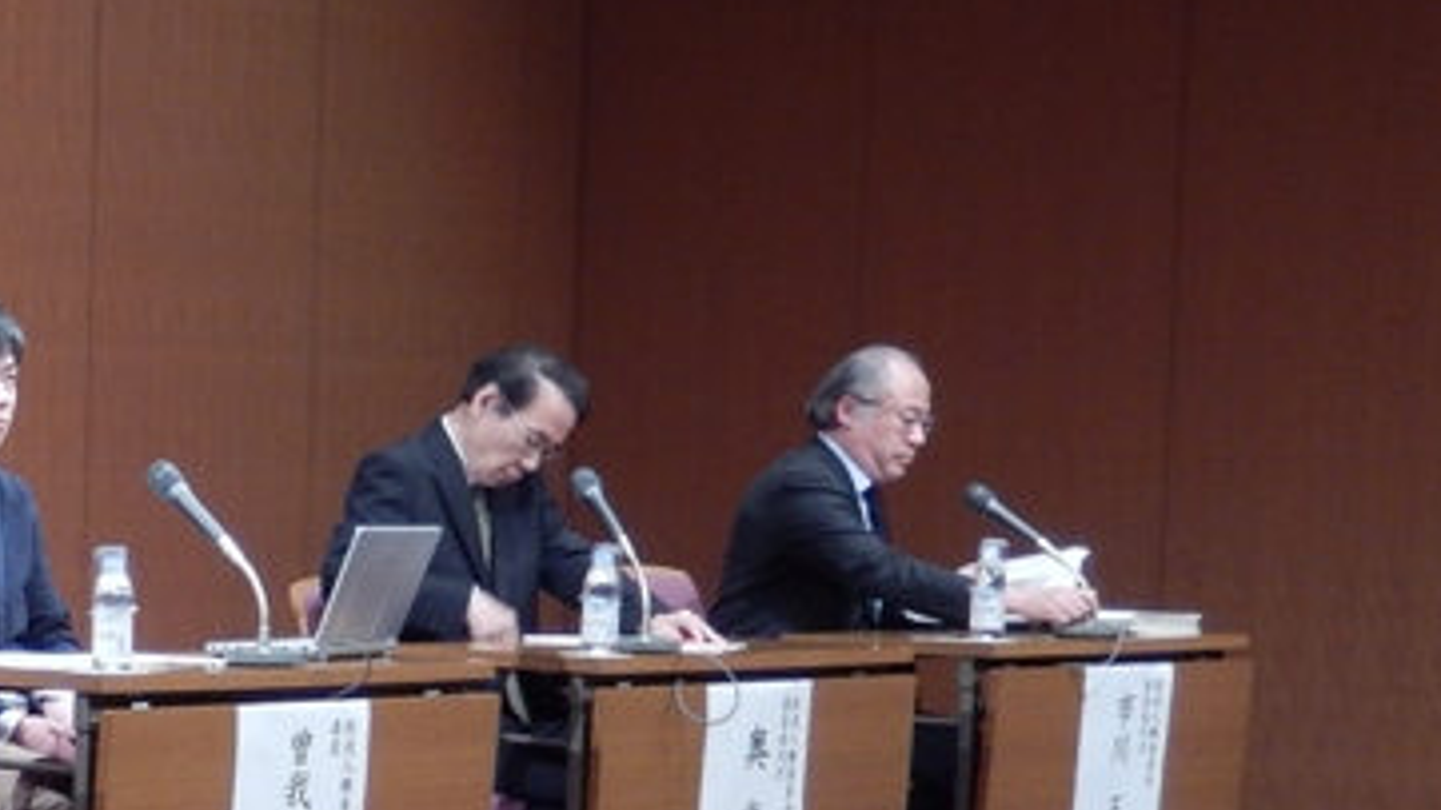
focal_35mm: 99
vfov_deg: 12.1
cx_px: -587
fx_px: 3782
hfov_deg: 19.4
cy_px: 778
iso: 160
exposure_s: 1/30
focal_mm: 5.7
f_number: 3.8
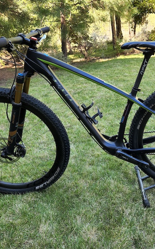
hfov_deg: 38.0
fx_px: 223
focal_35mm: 33
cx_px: 100
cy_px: 123
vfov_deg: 58.2
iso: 50
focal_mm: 5.4
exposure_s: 1/180
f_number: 1.8
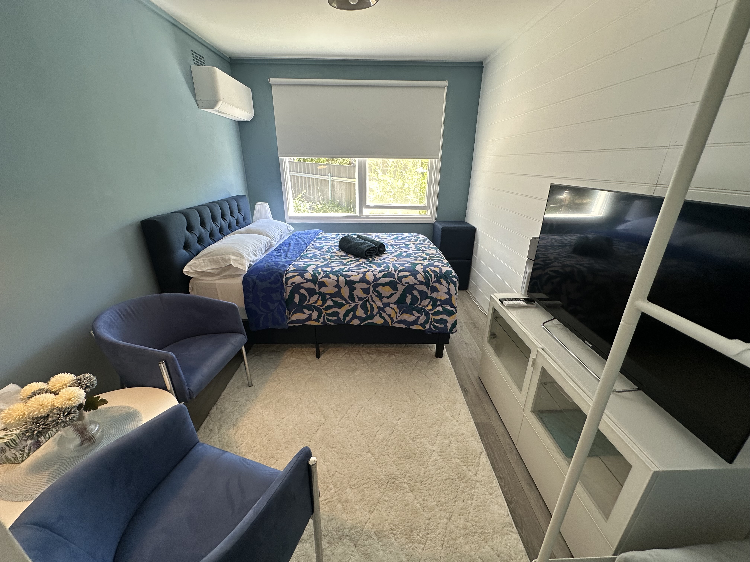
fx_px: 303
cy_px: 281
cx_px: 375
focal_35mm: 14
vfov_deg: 85.7
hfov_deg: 102.1
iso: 100
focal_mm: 2.22
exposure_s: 1/99
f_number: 2.2
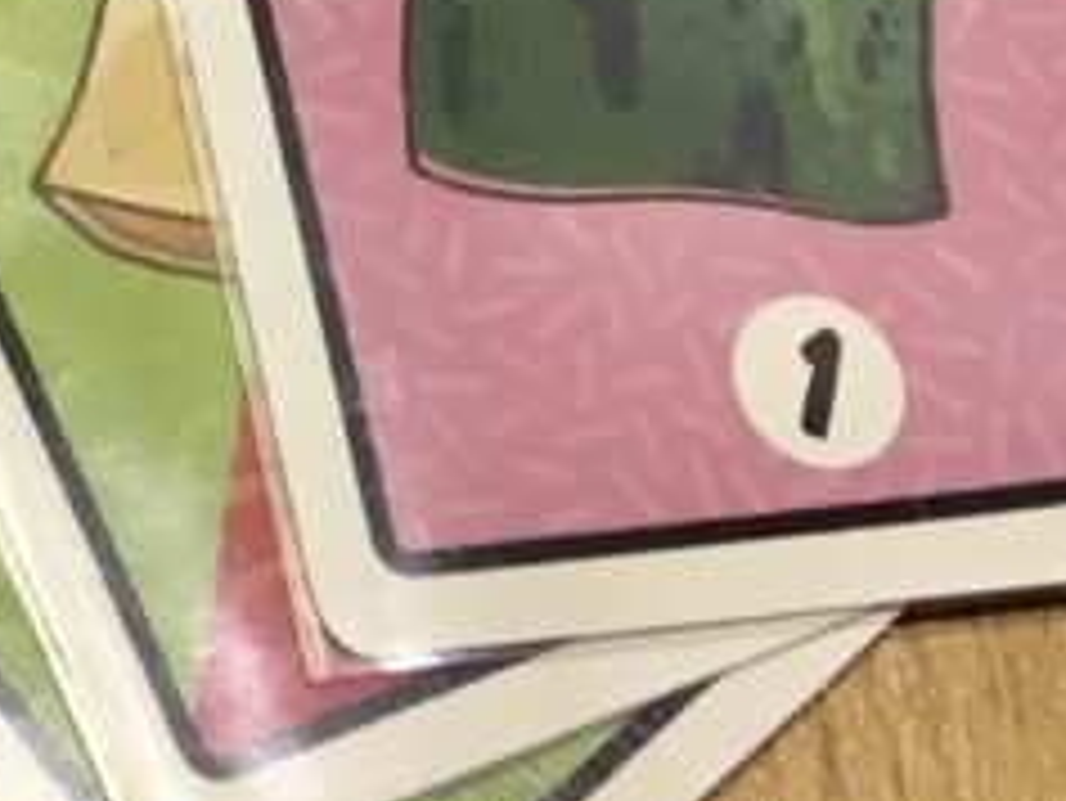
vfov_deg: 9.0
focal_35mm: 147
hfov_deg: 12.5
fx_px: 4529
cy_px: -1210
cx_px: -684
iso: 80
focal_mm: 4.15
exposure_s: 1/33
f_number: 2.2
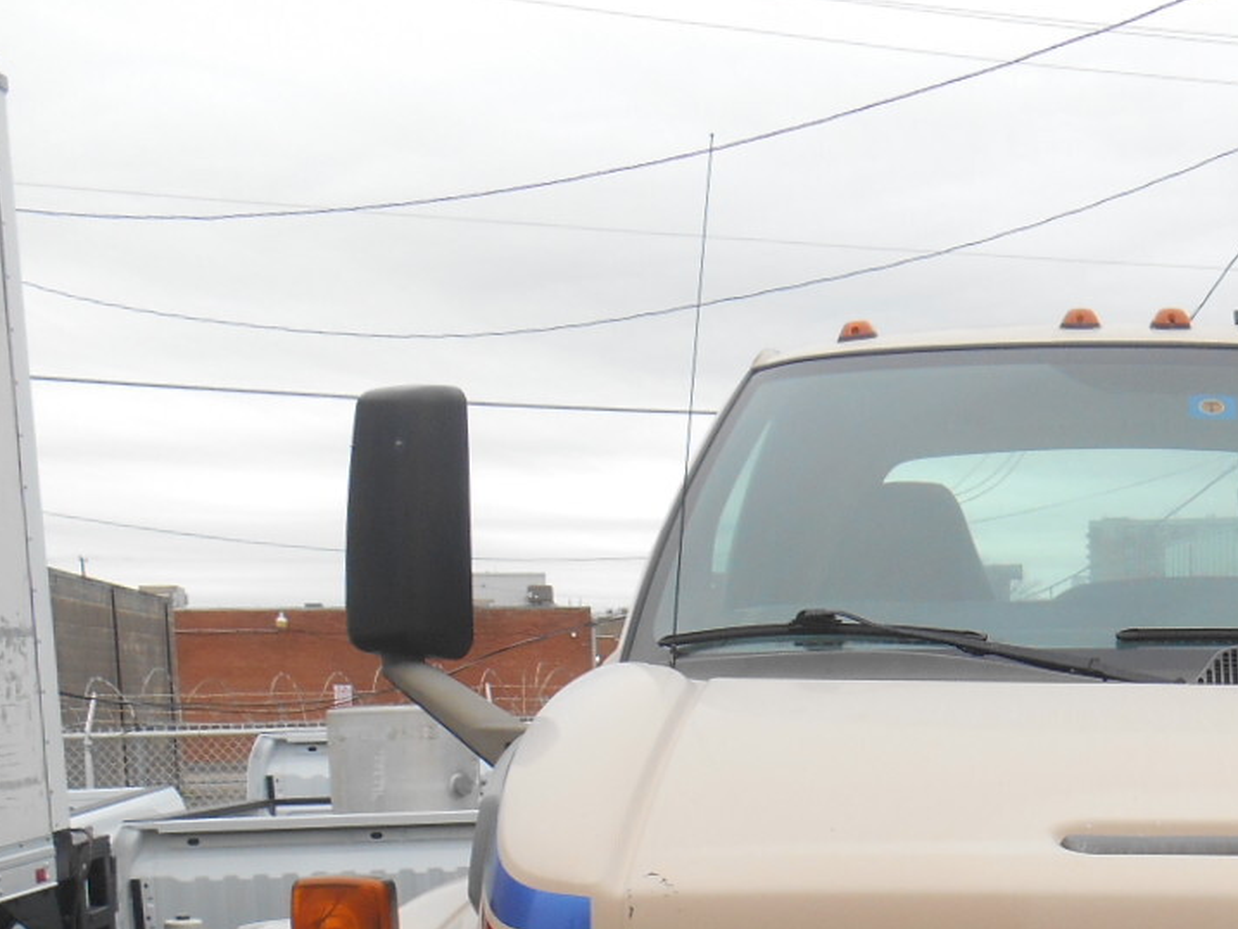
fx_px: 2075
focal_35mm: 58
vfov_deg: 23.8
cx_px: 1121
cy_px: 1000
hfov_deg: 31.6
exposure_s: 1/160
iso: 80
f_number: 3.4
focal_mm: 4.7
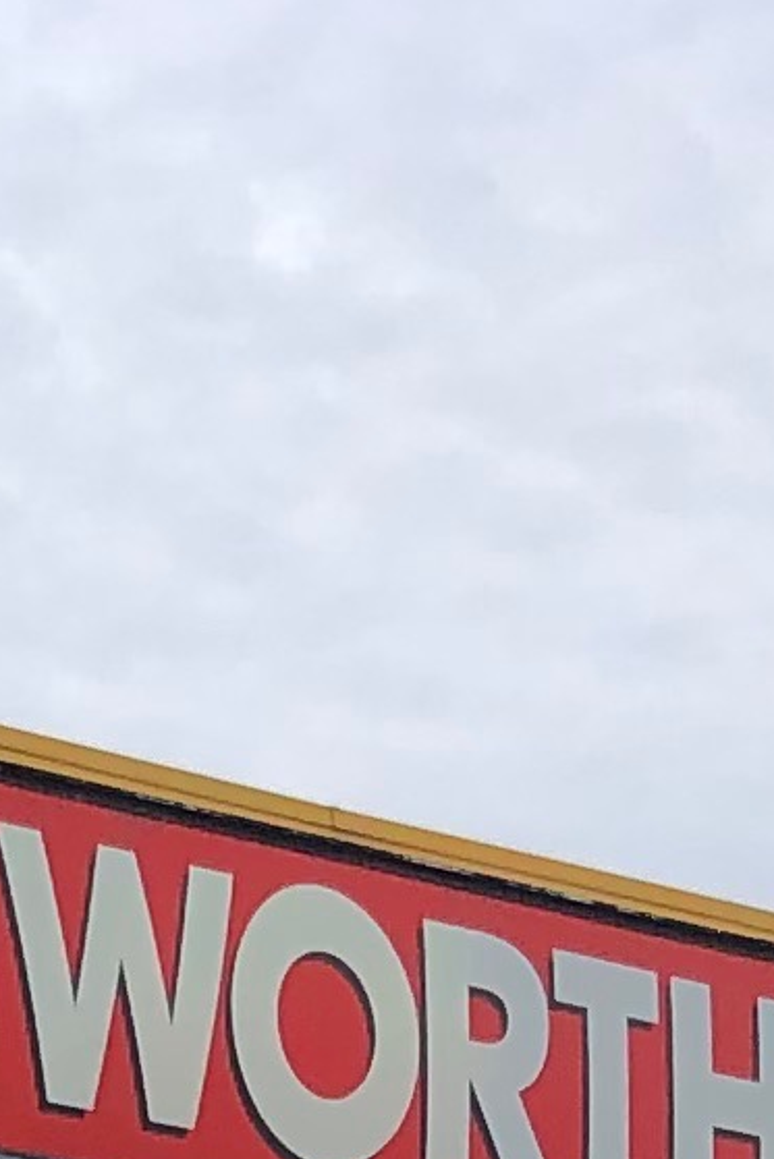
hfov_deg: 6.4
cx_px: -645
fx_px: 6768
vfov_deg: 8.7
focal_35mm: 210
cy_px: 2957
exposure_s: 1/1185
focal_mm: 3.99
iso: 20
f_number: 1.8
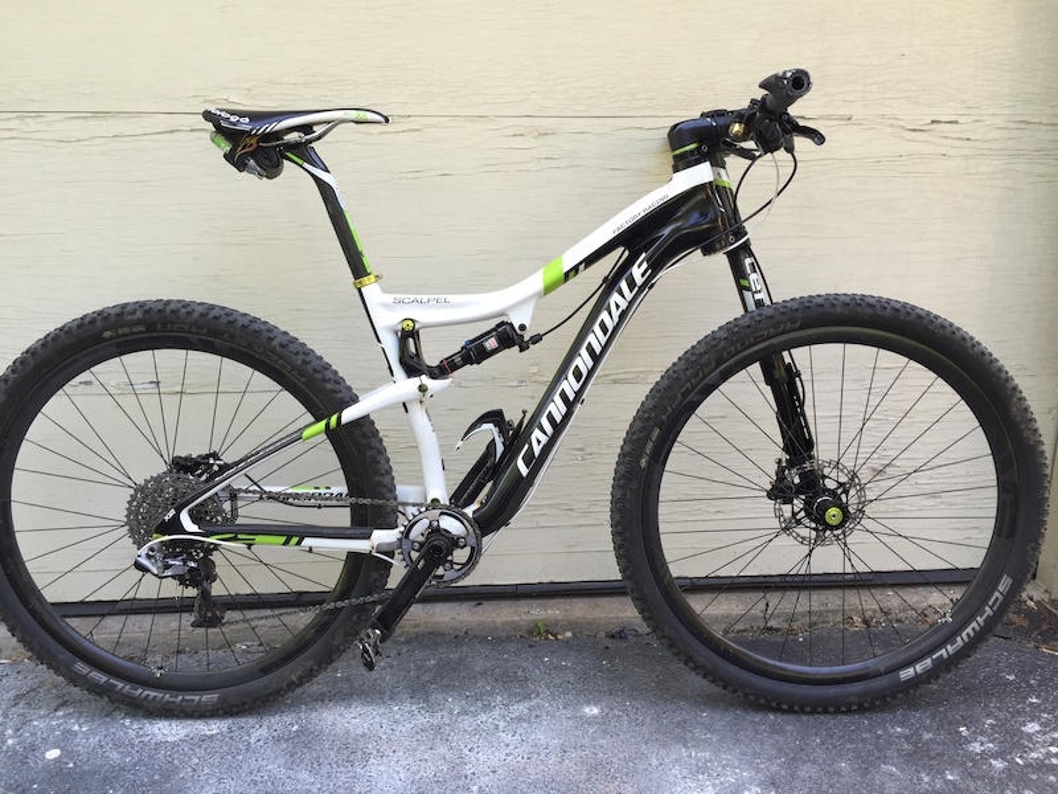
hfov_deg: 61.7
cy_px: 397
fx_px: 886
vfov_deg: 48.2
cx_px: 529
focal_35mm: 29
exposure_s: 1/120
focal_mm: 4.15
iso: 40
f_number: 2.2
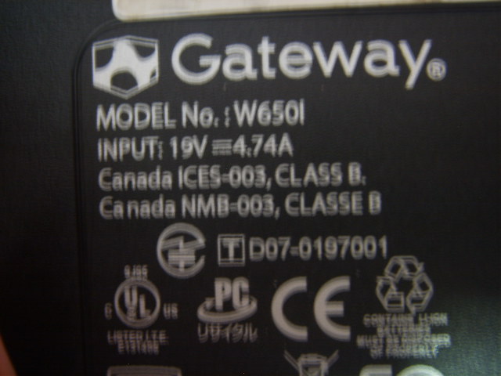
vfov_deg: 36.8
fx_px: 564
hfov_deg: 47.9
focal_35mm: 39
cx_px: 250
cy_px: 188
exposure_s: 1
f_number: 3.5
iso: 63
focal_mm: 6.6
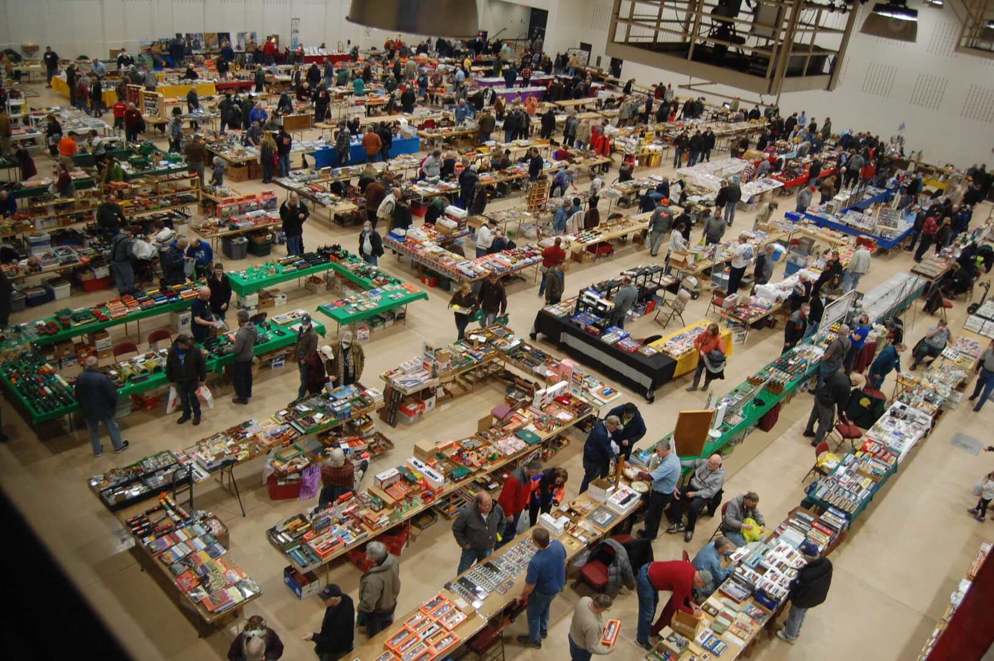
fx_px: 786
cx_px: 497
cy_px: 330
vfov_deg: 45.6
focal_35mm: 28
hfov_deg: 64.6
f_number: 3.5
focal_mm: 19
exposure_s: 1/50
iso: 400
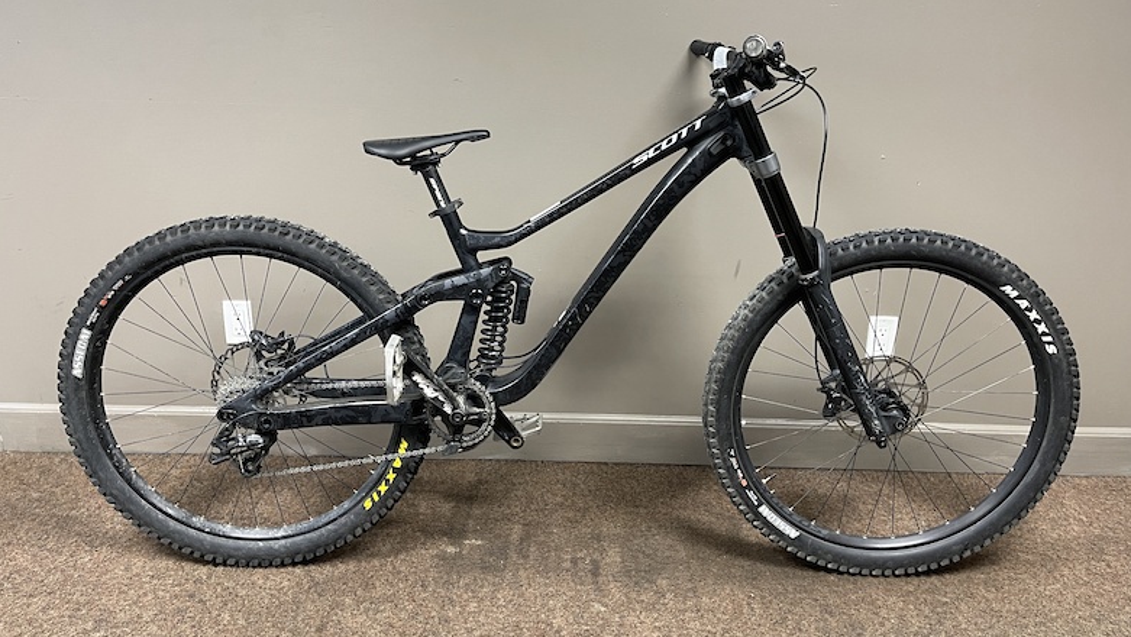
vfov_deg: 40.1
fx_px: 870
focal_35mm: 29
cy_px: 266
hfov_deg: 66.0
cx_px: 565
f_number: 1.6
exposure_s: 1/60
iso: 400
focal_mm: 5.1
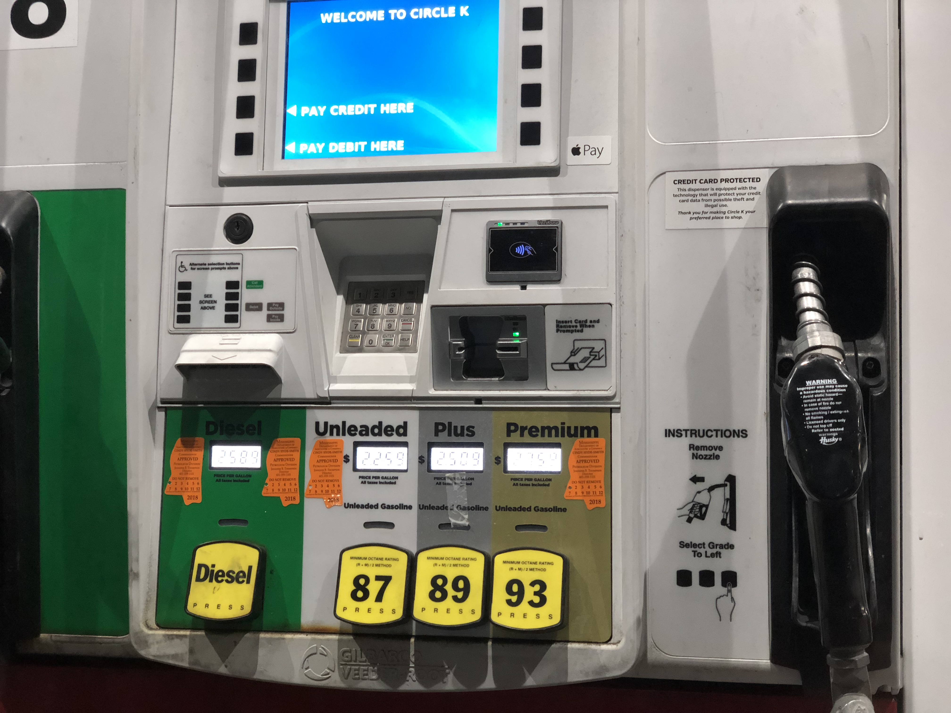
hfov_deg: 36.8
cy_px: 356
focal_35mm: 52
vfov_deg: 28.0
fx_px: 1429
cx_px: 476
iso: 125
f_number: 2.4
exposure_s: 1/27
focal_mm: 6
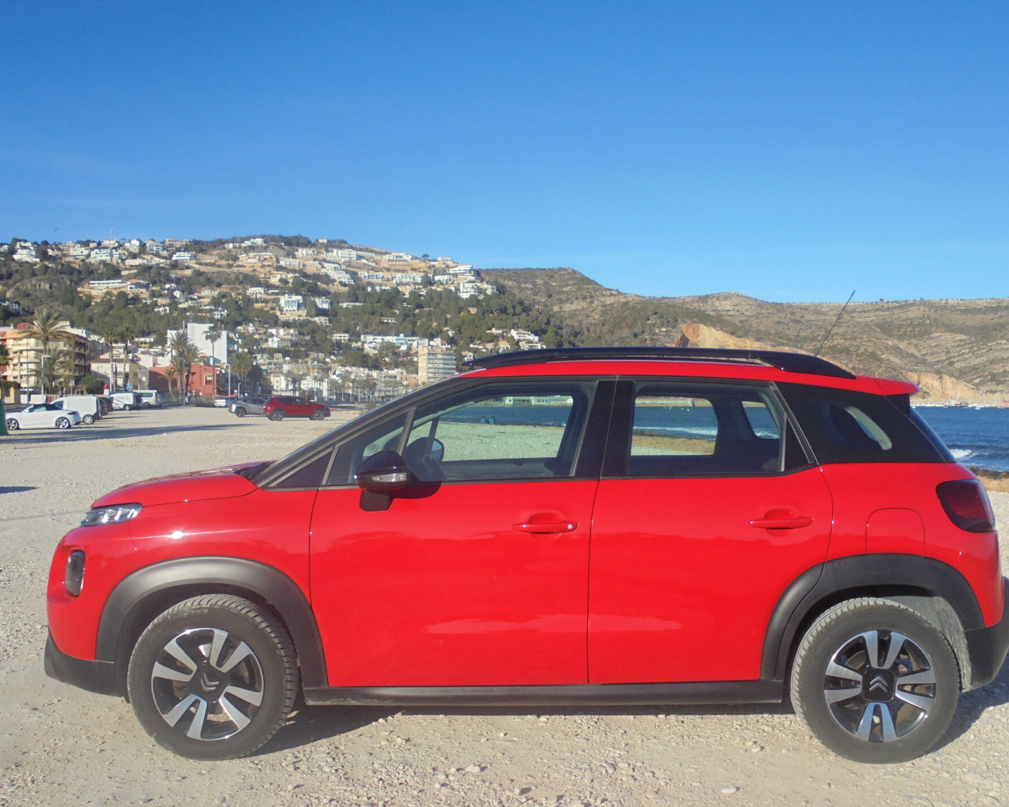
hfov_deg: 50.3
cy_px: 405
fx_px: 1075
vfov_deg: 41.2
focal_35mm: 36
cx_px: 518
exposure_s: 1/125
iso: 100
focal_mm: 6.1
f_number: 12.5
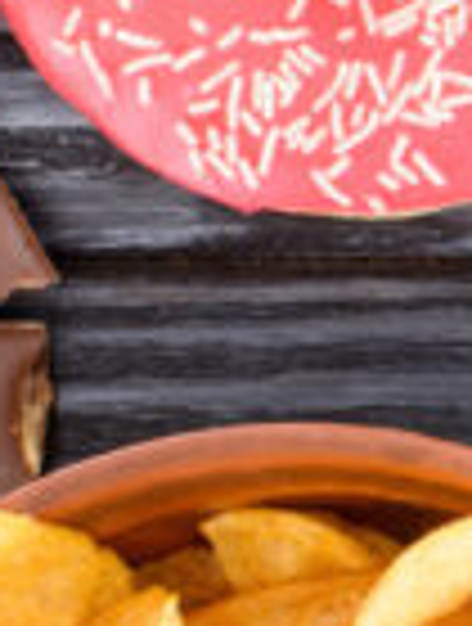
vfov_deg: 7.4
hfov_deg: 5.3
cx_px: 1376
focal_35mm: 265
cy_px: 151
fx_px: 4796
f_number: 9
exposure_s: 1/160
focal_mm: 50
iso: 200
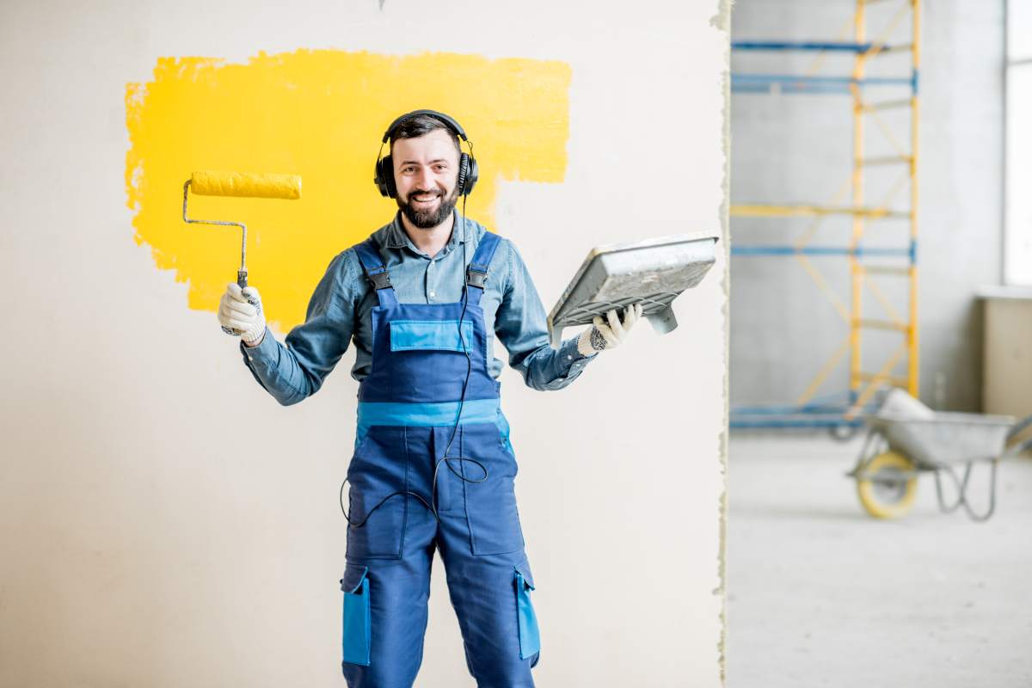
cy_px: 344
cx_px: 516
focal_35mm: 85
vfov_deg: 16.1
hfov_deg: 23.9
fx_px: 2436
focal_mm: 85
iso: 200
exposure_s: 1/160
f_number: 2.2
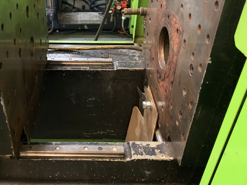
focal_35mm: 37
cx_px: 92
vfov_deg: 38.4
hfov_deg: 49.6
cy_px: 71
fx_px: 264
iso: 800
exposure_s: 1/30
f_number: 1.8
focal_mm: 4.25
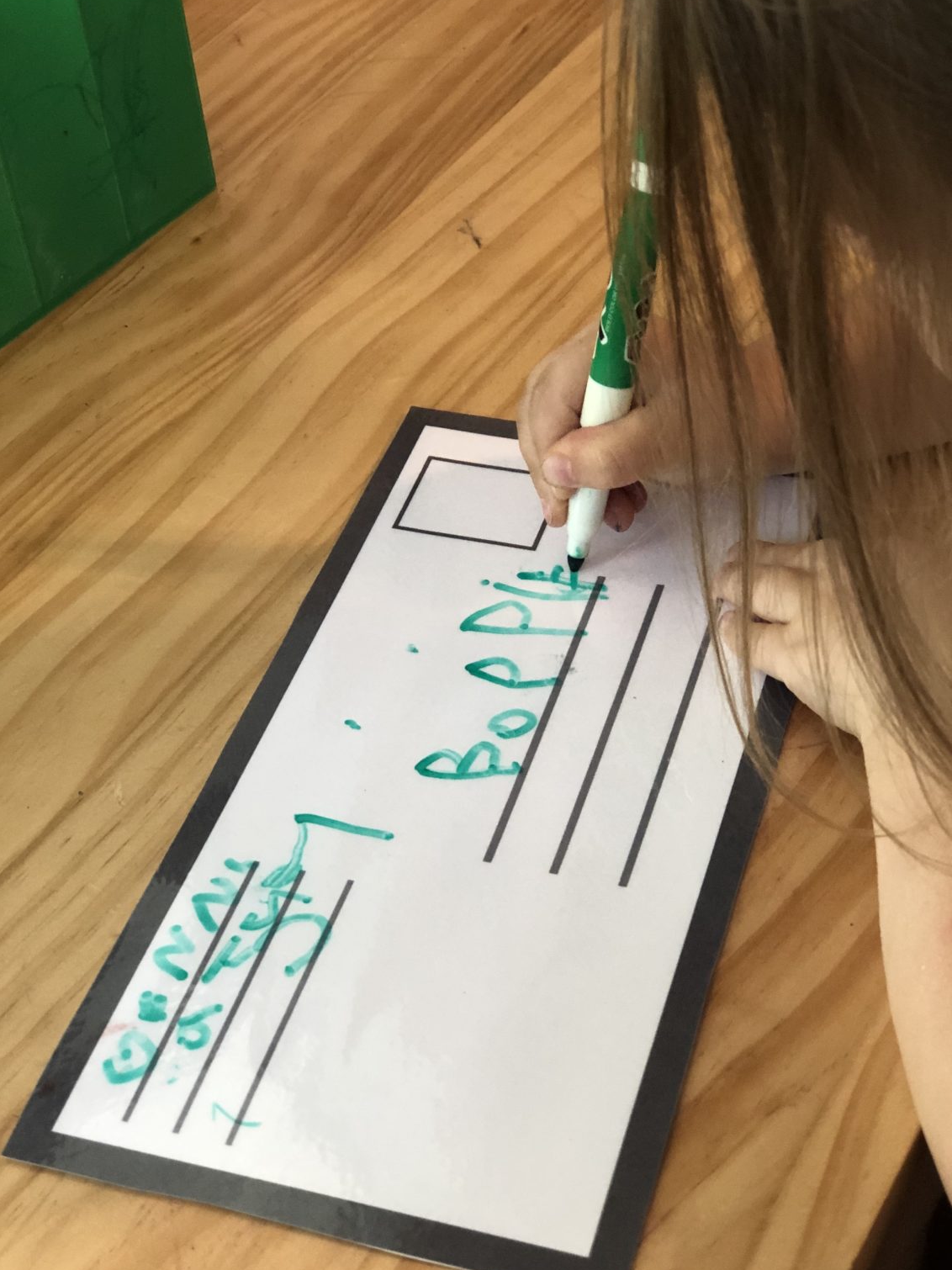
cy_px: 634
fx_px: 2127
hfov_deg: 25.2
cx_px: 481
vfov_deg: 33.2
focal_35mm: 58
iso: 200
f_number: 2.8
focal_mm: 6.6
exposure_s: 1/30
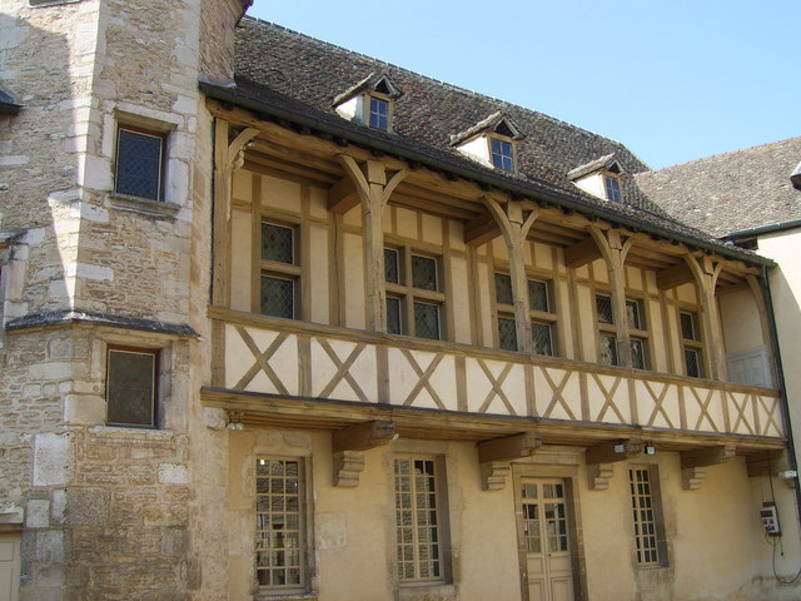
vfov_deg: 37.7
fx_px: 879
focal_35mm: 38
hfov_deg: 49.0
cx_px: 400
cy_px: 300
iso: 50
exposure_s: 1/125
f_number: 6.4
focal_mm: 7.8
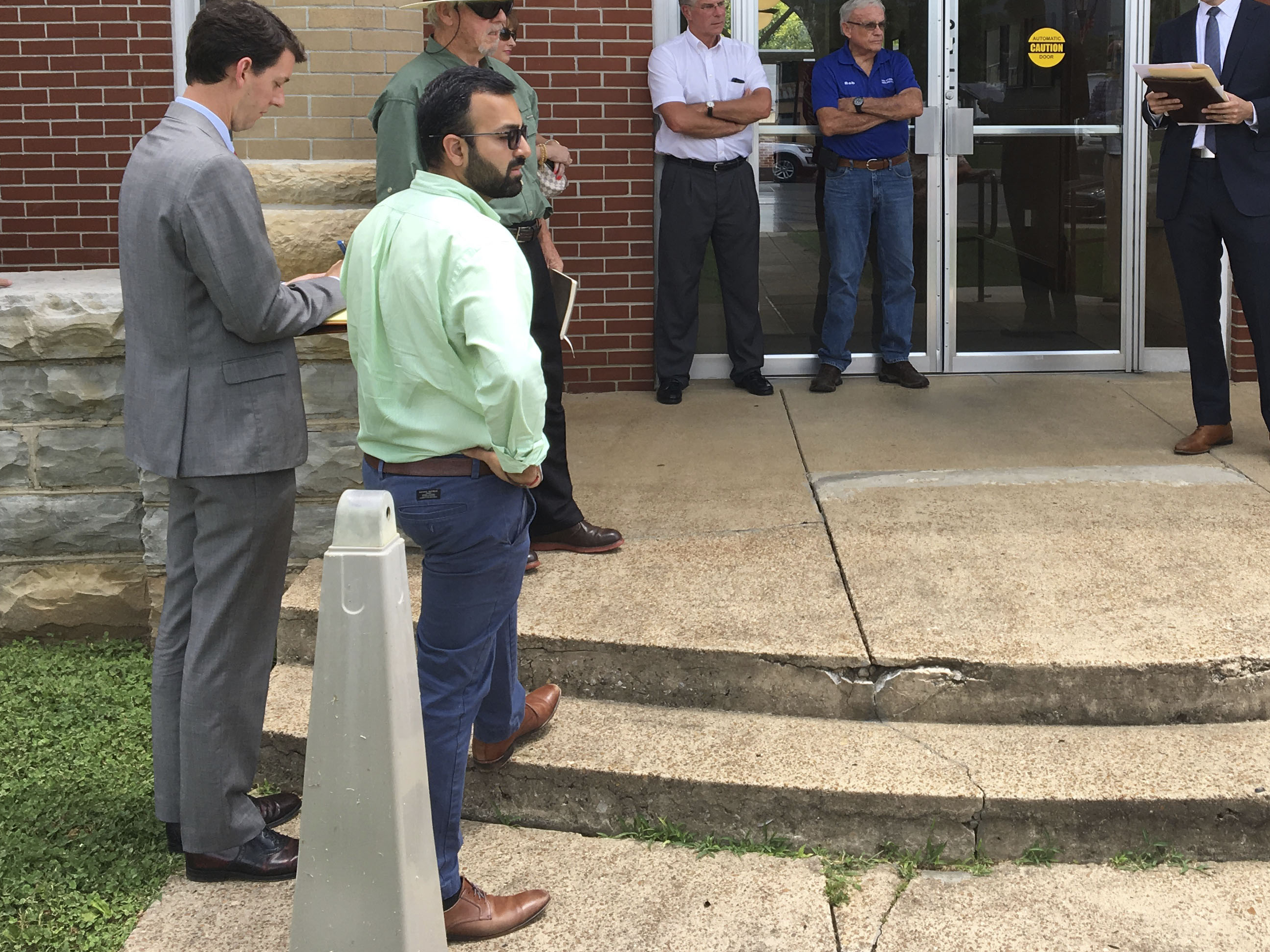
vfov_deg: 31.6
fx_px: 1651
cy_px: 233
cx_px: 833
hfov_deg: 41.6
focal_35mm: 45
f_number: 2.2
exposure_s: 1/322
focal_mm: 4.15
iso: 25
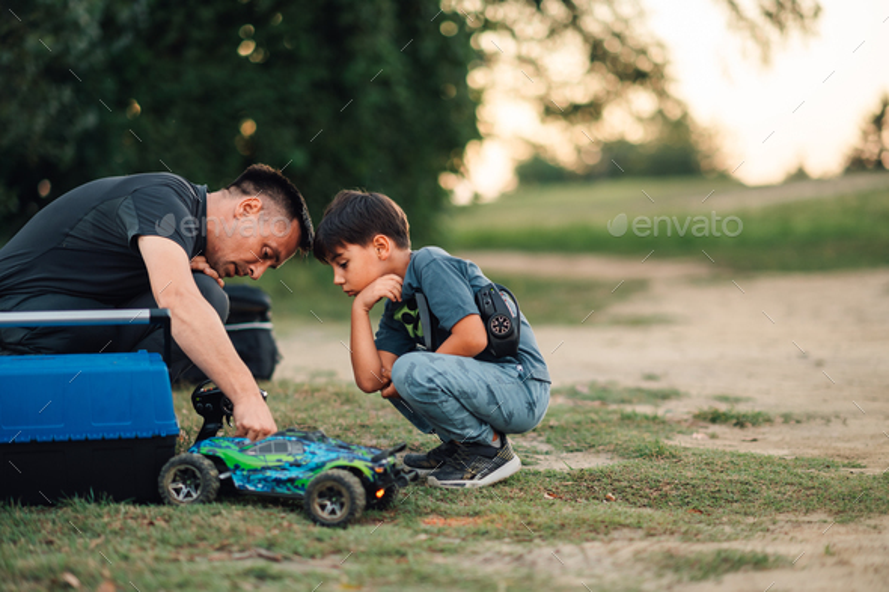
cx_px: 444
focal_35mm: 85
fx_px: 2098
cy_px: 296
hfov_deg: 23.9
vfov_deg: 16.1
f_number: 1.8
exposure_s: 1/160
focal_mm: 85
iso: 200
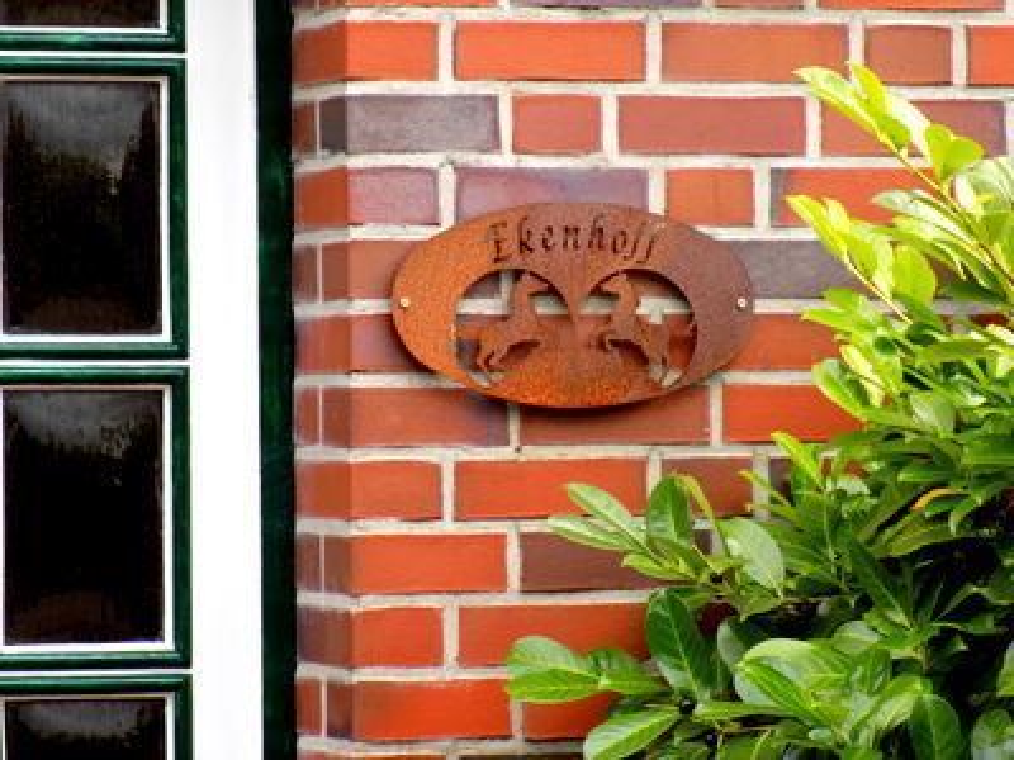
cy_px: 380
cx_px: 507
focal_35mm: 190
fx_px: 5566
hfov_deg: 10.4
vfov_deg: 7.8
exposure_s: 1/30
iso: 80
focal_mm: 33.7
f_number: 5.4
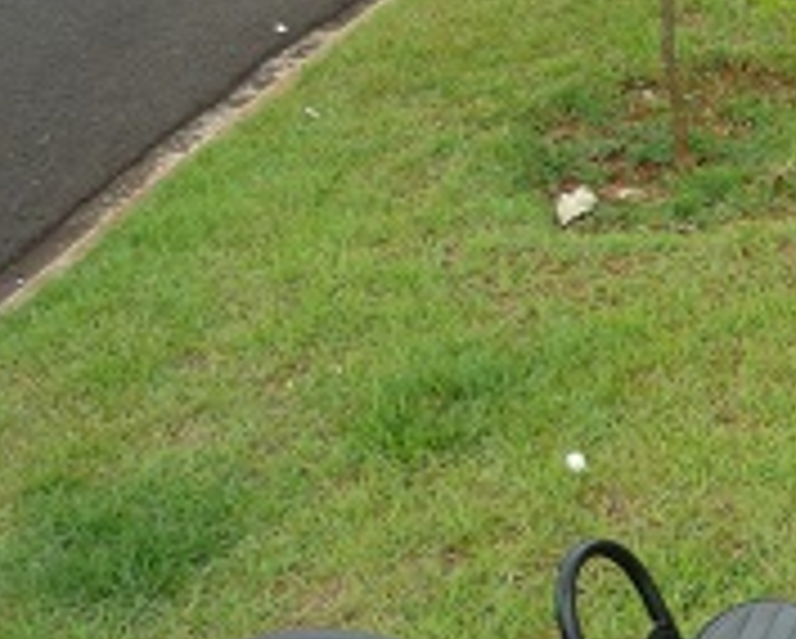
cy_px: 529
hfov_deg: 19.2
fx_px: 2146
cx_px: 1066
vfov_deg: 16.8
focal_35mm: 91
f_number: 2.8
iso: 100
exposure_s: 1/500
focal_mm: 5.5
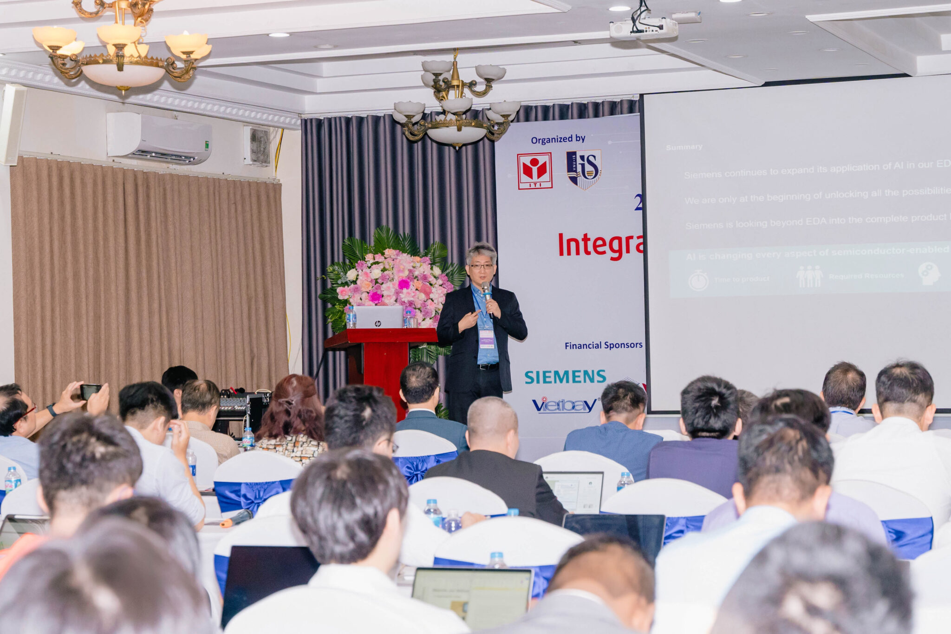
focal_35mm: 79
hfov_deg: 25.7
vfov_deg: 17.3
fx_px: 2087
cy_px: 317
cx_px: 476
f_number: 4
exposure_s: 1/160
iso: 2000
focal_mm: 53.1
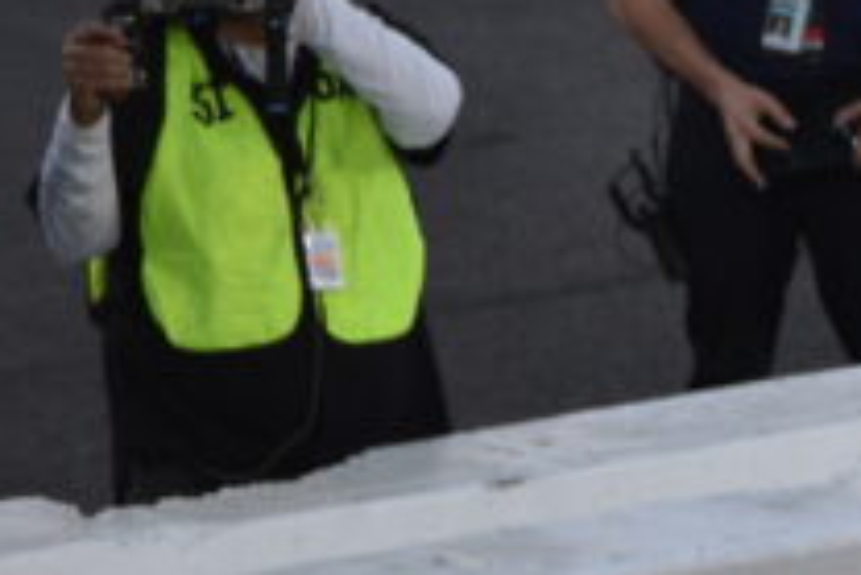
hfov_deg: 0.9
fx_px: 52939
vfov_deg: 0.6
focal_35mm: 2212
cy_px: 316
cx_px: 1453
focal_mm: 600
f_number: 9
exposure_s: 1/250
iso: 400
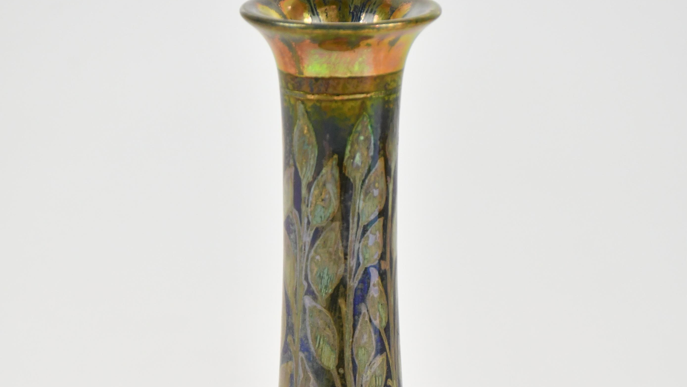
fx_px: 4828
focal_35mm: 265
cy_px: 376
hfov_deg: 8.1
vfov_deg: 4.6
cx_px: 345
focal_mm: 112
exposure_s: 1/125
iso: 2000
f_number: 10
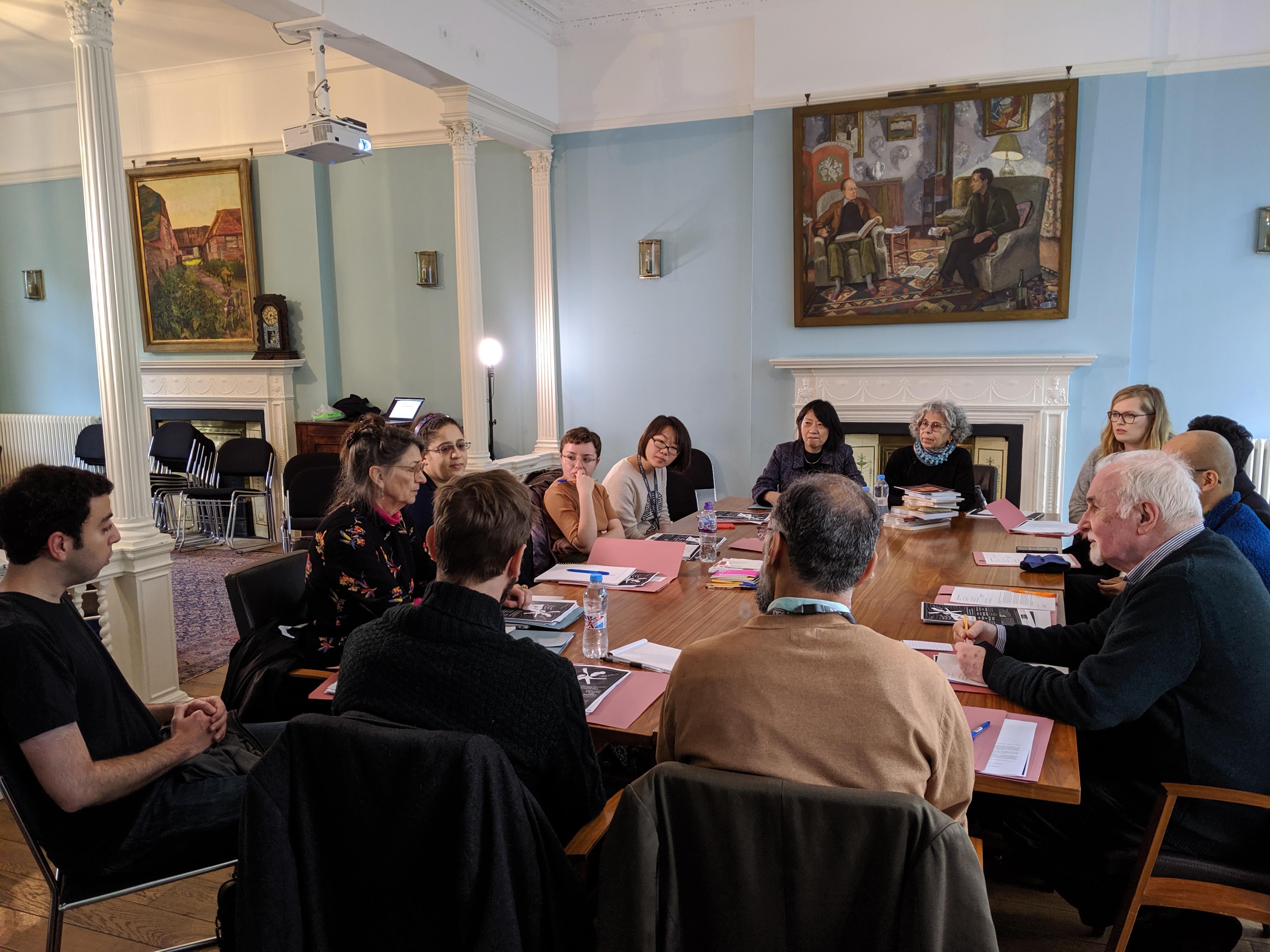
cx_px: 635
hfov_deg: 65.3
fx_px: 991
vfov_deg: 51.4
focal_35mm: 27
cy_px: 476
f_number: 1.8
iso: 229
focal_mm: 4.44
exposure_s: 1/25
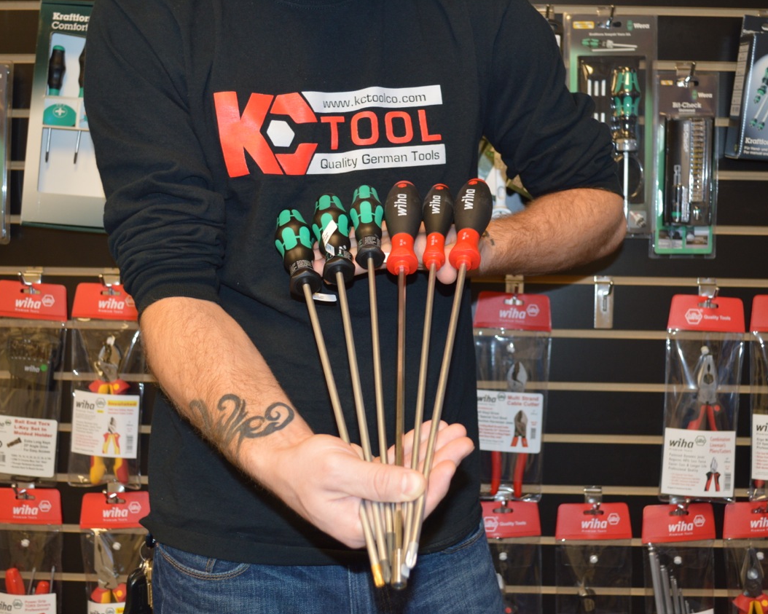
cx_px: 392
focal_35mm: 41
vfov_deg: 36.5
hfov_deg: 44.8
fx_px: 932
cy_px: 306
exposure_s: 1/30
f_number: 4
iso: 360
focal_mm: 24
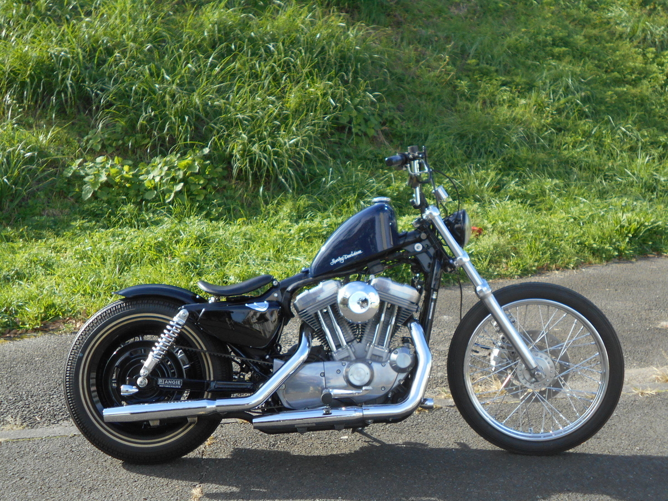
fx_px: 965
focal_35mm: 50
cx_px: 334
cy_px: 250
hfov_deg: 38.2
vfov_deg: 29.1
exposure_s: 1/250
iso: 110
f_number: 4.5
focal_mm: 8.8
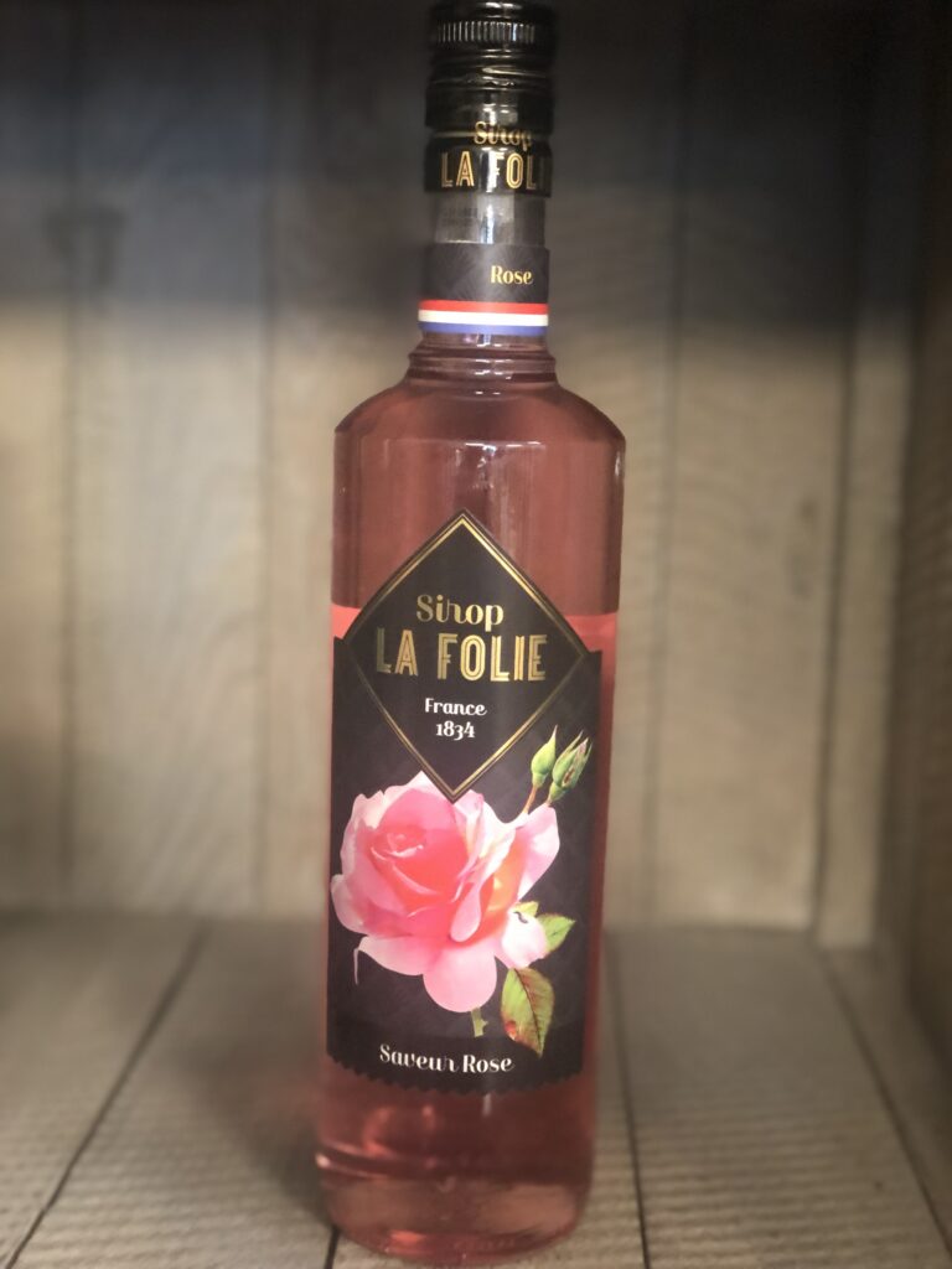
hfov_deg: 28.0
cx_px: 476
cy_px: 634
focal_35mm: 52
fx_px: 1907
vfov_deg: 36.8
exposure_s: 1/8
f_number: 2.4
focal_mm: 6
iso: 200
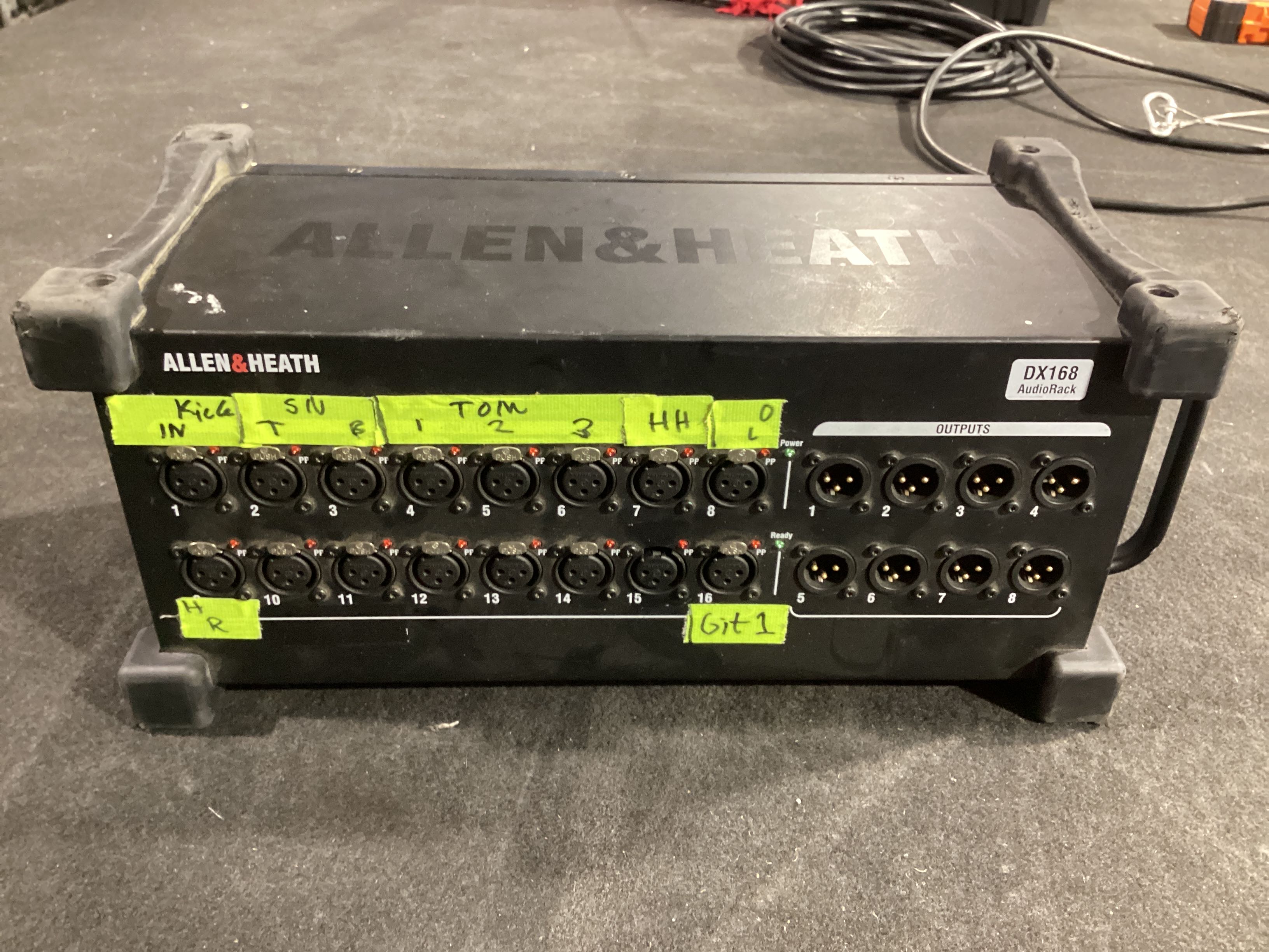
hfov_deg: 58.4
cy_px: 476
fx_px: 1136
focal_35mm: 31
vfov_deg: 45.4
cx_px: 634
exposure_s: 1/25
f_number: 2.4
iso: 500
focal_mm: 3.3
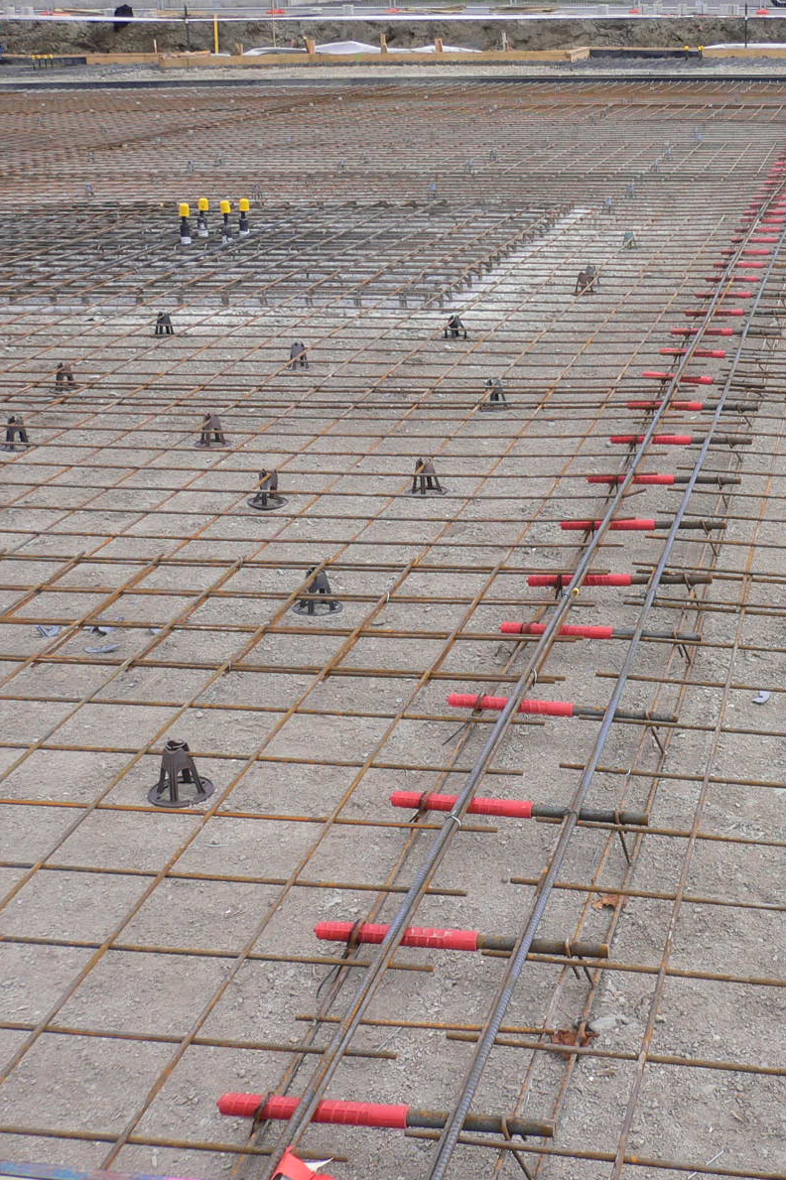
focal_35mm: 49
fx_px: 1606
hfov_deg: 27.1
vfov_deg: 40.4
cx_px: 601
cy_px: 586
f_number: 5.6
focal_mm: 5.8
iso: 80
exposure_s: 1/250
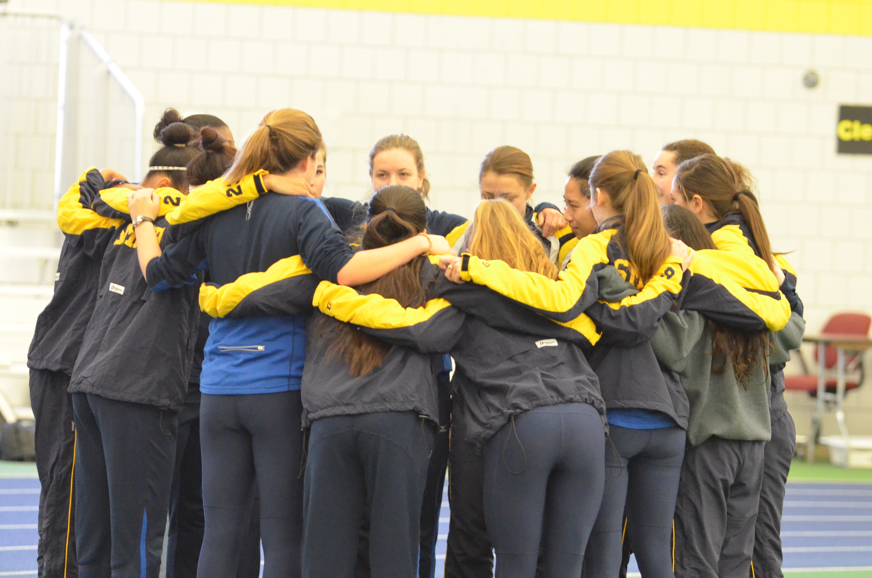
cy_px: 313
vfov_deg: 5.5
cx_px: 402
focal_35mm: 249
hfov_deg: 8.3
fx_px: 6011
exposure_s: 1/125
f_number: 2.8
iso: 4000
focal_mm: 125
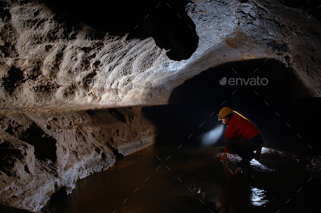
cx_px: 160
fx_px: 240
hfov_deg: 67.4
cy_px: 106
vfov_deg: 47.8
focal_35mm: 27
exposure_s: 8
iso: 200
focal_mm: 18
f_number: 8
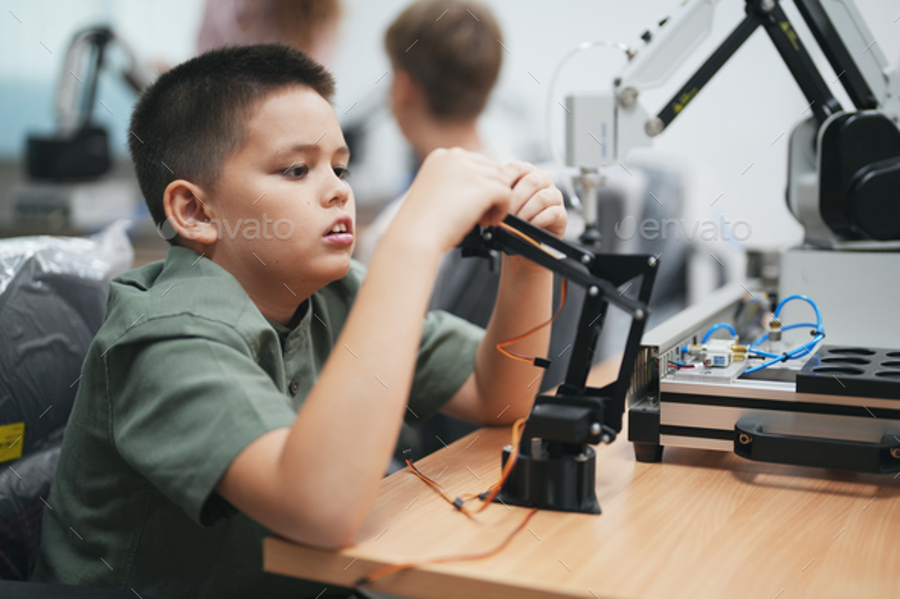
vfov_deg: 27.0
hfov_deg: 39.6
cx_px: 450
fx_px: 1250
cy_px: 300
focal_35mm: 50
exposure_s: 1/285
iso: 400
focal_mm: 50
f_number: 1.2
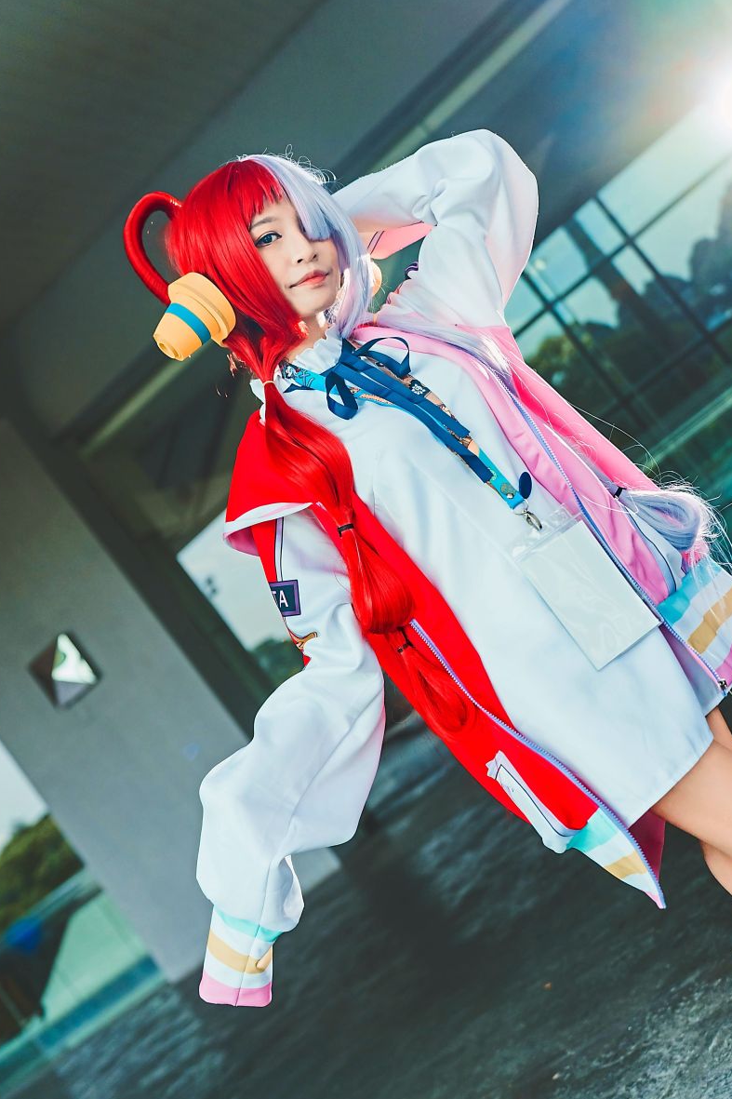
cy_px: 543
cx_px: 370
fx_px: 1281
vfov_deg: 46.4
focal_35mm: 42
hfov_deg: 31.9
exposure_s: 1/2000
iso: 1250
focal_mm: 40
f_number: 2.8
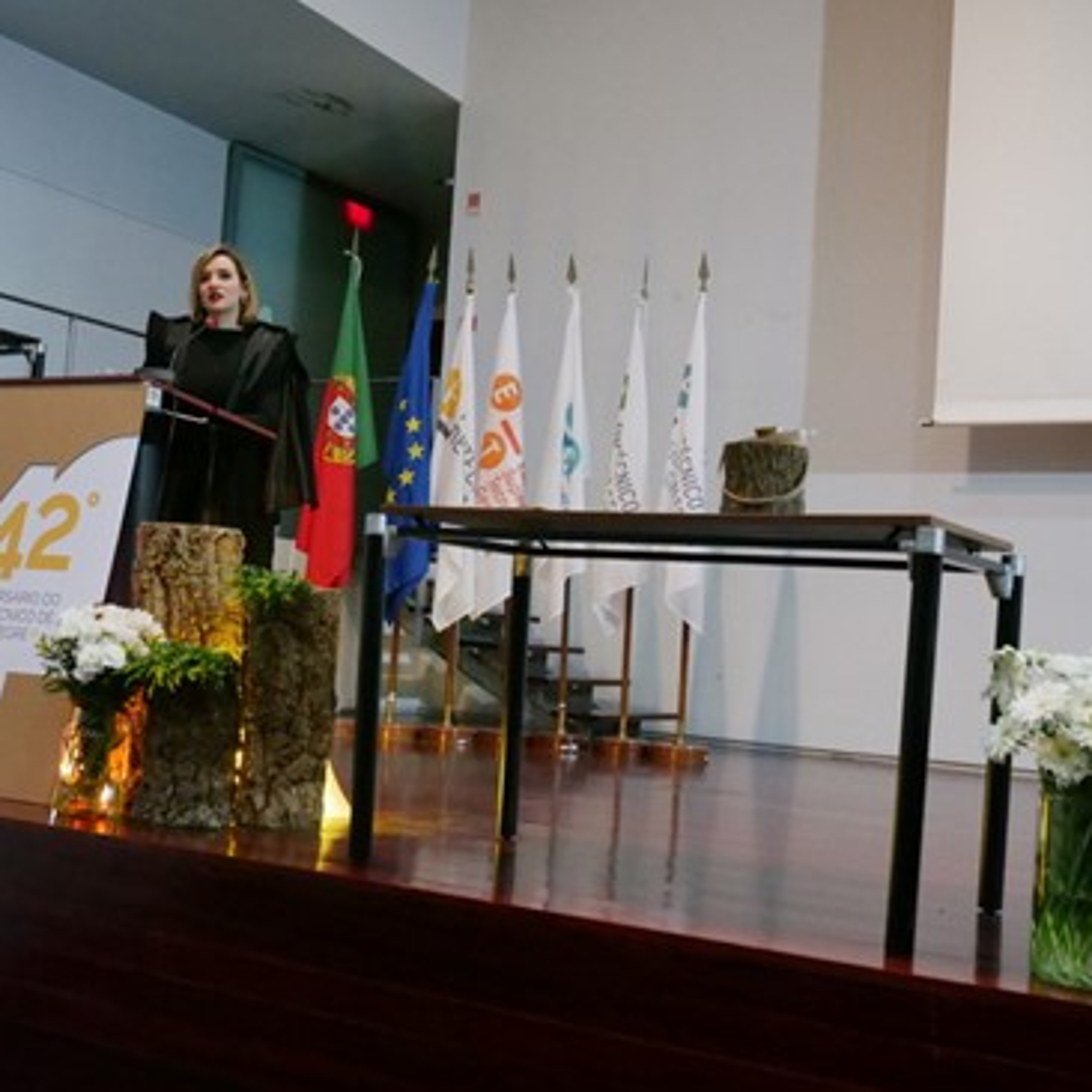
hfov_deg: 40.9
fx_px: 1463
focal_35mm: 41
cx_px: 555
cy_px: 556
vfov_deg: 40.9
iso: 6400
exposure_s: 1/125
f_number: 3.5
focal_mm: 17
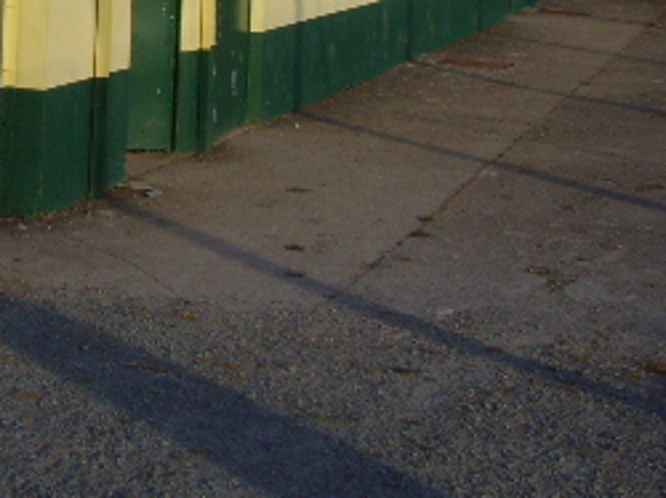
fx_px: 1922
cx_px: -45
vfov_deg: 14.4
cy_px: -72
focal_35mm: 100
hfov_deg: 19.0
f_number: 6.3
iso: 80
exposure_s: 1/180
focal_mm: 6.6
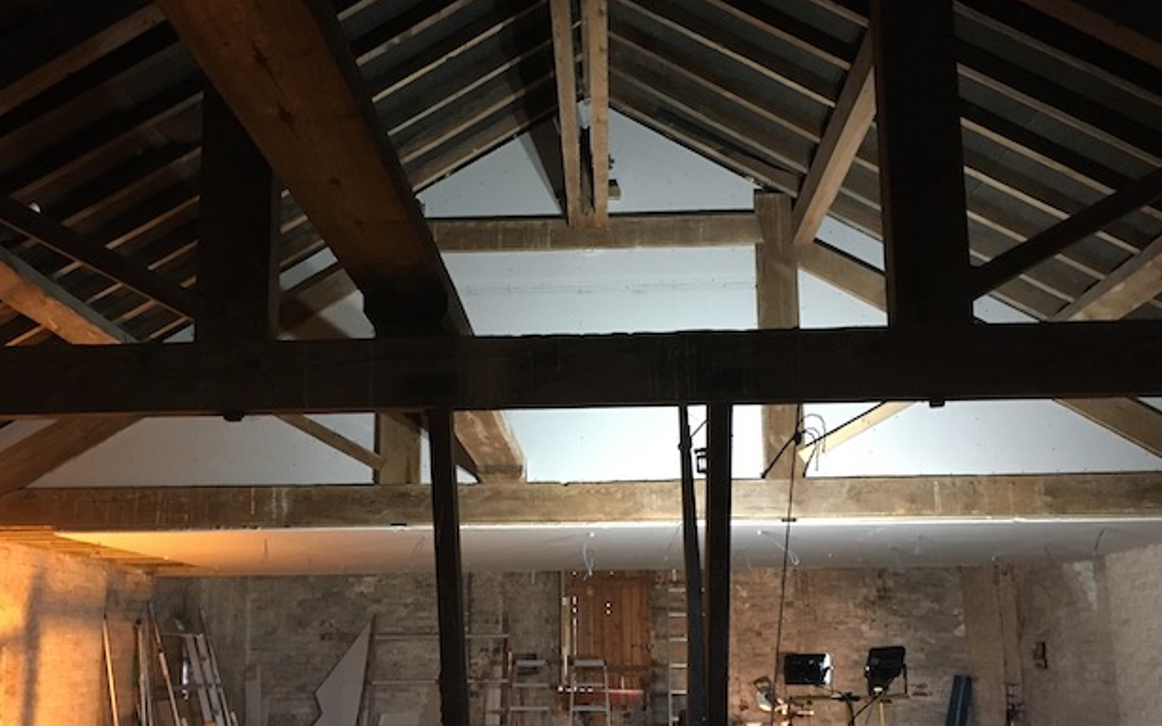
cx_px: 554
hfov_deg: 49.3
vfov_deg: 31.9
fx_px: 1266
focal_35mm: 40
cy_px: 410
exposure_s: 1/17
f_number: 2.2
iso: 200
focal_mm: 4.15
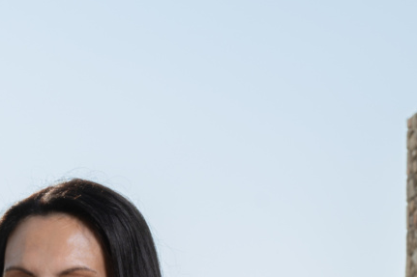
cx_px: -50
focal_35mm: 228
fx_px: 2640
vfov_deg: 5.9
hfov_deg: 8.9
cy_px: 518
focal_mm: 48
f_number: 10
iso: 100
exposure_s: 1/200
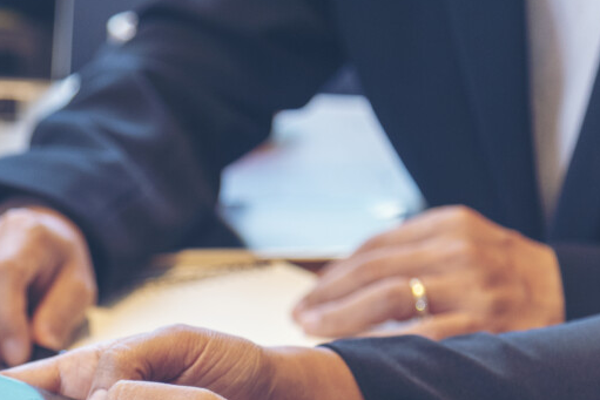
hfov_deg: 9.5
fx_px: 3601
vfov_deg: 6.3
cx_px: -5
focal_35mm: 216
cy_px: 452
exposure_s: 1/80
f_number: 4
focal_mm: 92
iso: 640
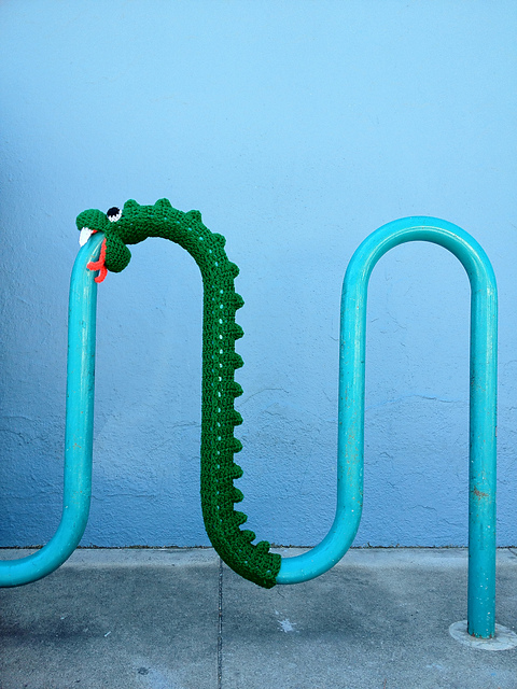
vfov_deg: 52.6
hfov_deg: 40.7
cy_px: 344
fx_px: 697
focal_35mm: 35
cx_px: 258
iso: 64
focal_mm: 4.28
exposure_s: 1/164
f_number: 2.4
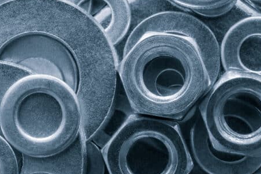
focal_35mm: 159
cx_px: 155
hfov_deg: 12.9
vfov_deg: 8.6
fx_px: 1153
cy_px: 93
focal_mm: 80
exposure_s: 10
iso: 160
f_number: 22
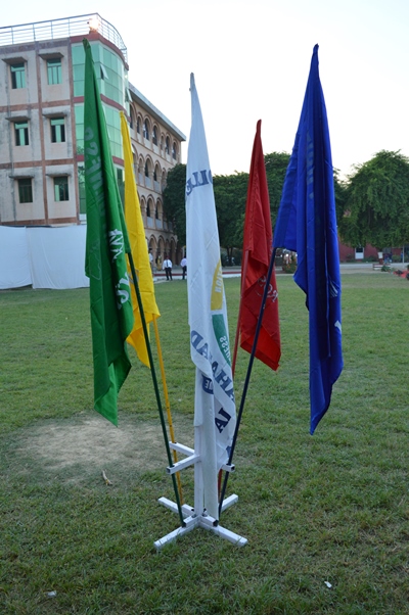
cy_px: 308
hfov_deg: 47.8
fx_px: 461
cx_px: 204
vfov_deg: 67.4
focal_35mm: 27
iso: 800
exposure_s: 1/250
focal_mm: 18
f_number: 5.6
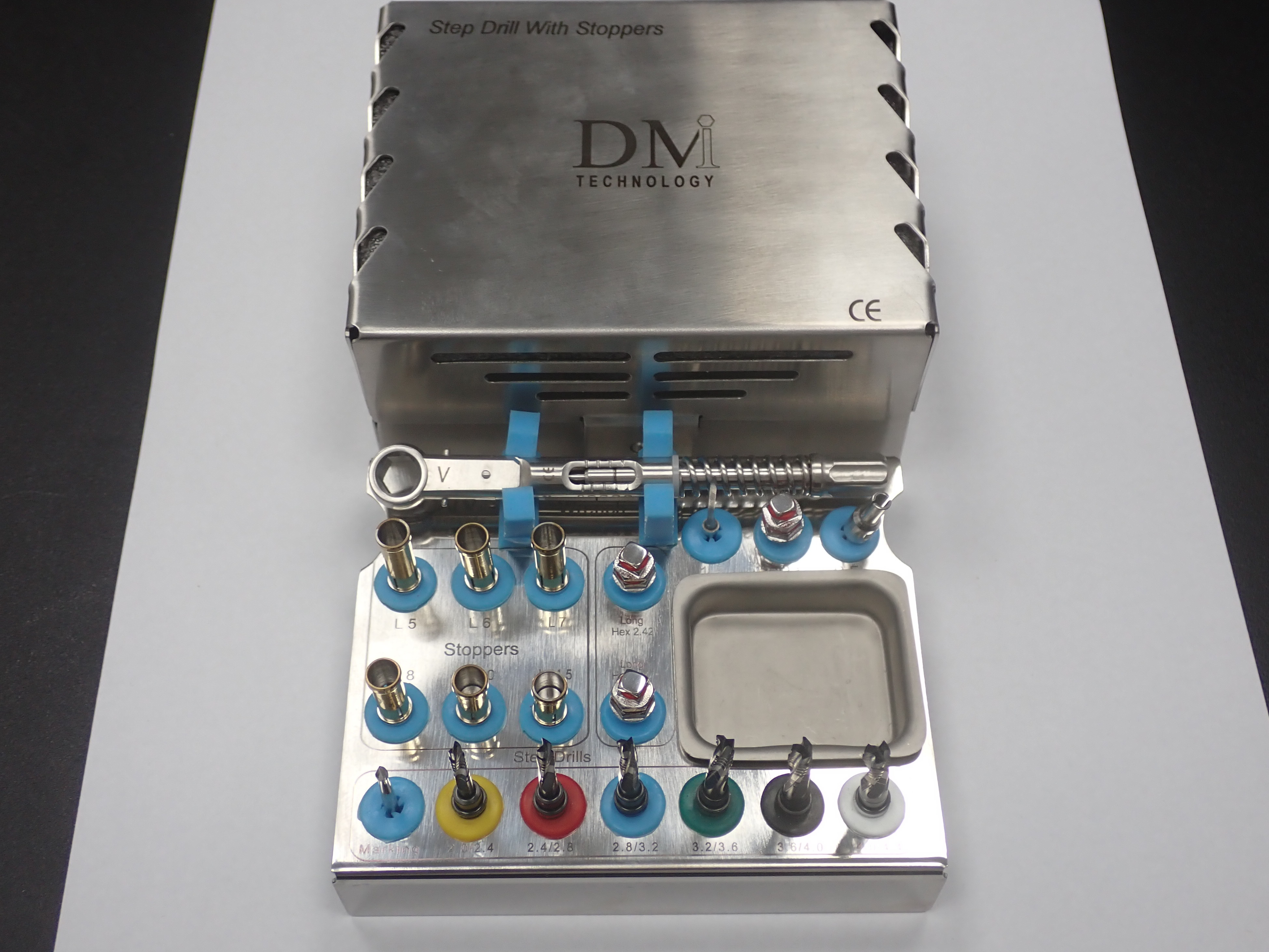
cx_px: 640
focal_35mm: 42
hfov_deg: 44.8
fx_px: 1540
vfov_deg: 34.4
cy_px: 465
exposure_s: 1/80
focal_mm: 7.31
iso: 160
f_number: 2.8
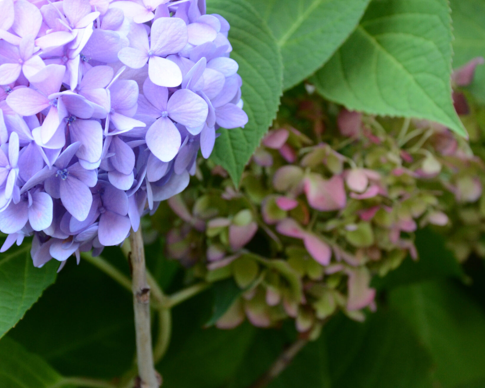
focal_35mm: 110
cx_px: 209
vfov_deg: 14.0
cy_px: 156
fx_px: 1579
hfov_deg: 17.5
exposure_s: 1/125
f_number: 5.6
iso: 1100
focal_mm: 50
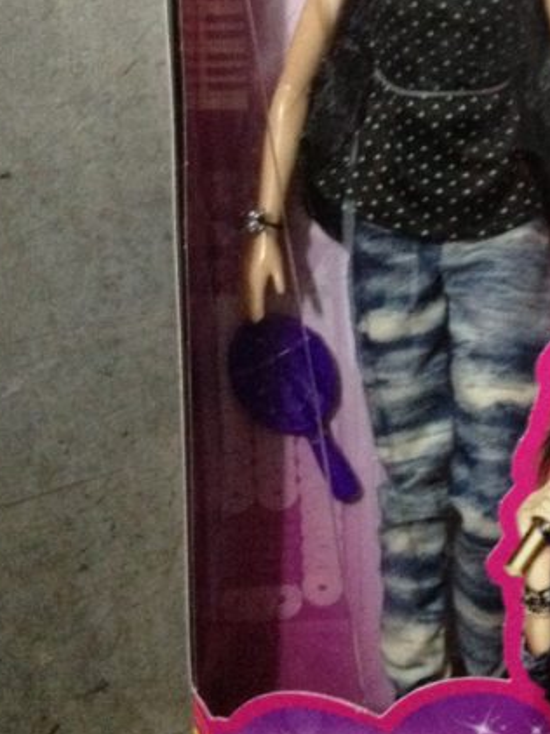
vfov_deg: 22.8
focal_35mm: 85
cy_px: 188
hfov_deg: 16.9
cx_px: 559
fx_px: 1803
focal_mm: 4.28
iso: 500
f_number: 2.4
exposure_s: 1/15
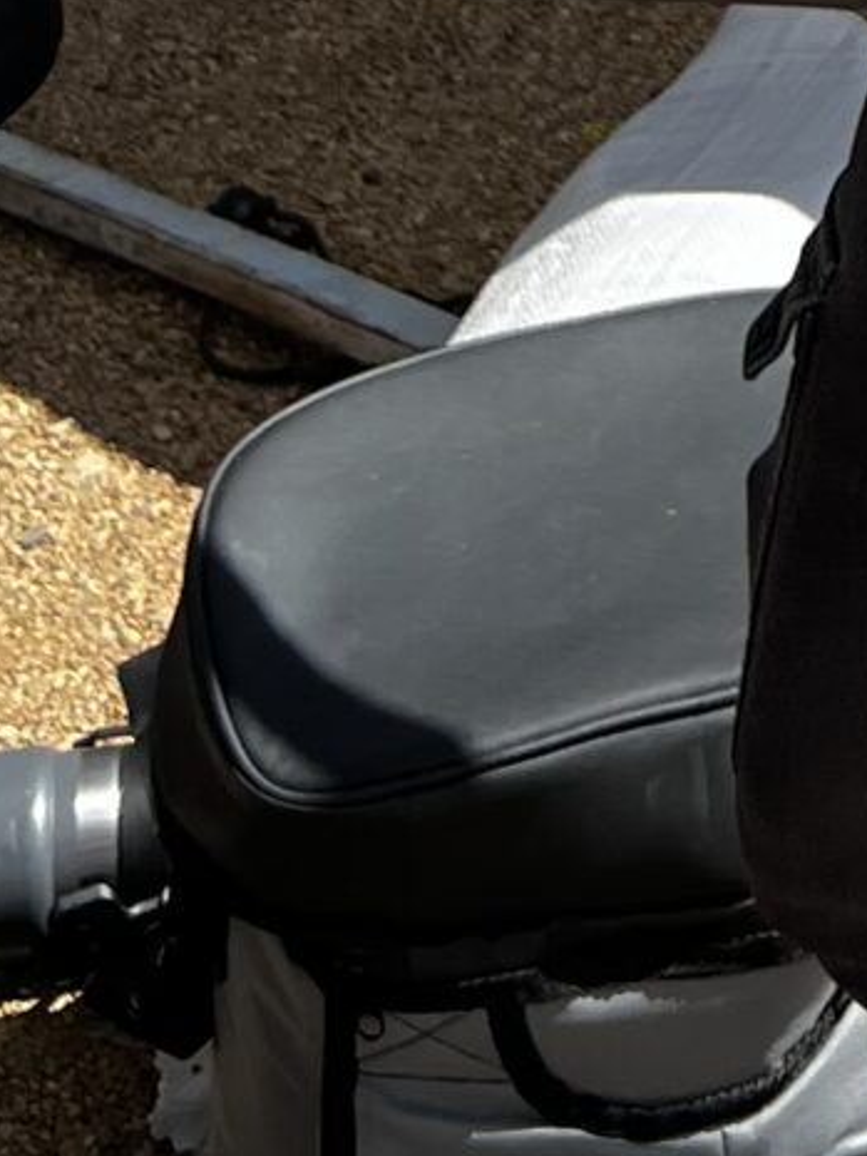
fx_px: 4773
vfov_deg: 11.2
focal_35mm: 143
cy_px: -1728
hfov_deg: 9.8
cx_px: 1575
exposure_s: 1/2165
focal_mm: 5.7
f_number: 1.5
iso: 50
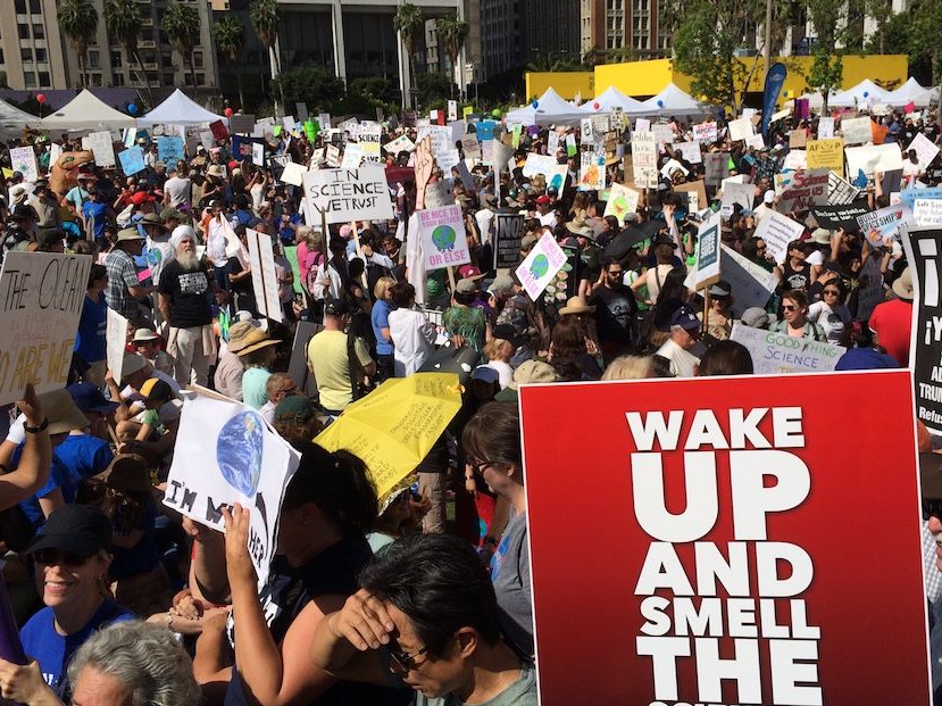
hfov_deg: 52.6
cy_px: 331
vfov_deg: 40.7
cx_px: 519
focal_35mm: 35
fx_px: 952
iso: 32
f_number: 2.2
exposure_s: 1/5128
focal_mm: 4.15
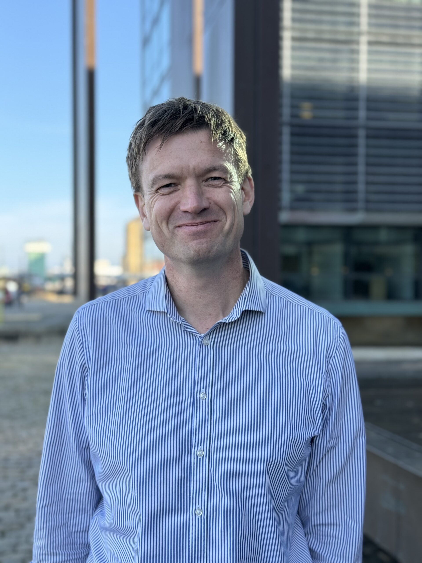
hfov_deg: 30.3
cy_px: 282
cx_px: 211
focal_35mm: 48
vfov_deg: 39.7
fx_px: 780
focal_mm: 6.76
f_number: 1.78
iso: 64
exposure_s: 1/544
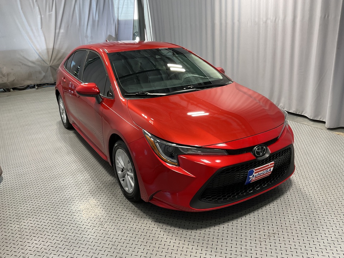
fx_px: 288
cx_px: 172
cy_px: 129
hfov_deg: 61.7
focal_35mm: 29
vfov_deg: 48.2
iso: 64
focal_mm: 3
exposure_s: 1/100
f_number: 1.8
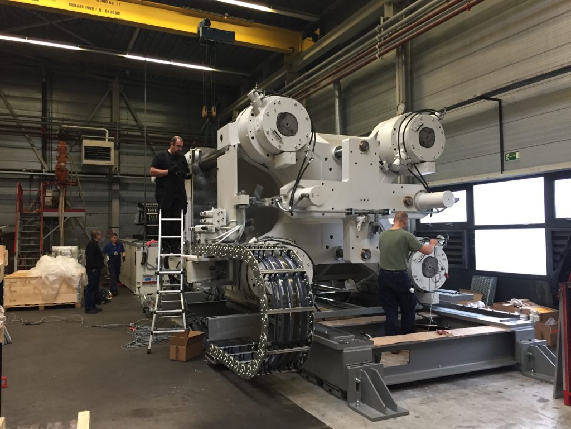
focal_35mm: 29
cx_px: 286
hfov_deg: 61.7
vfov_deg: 48.2
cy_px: 214
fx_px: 478
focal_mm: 4.15
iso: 200
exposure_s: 1/33
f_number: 2.2
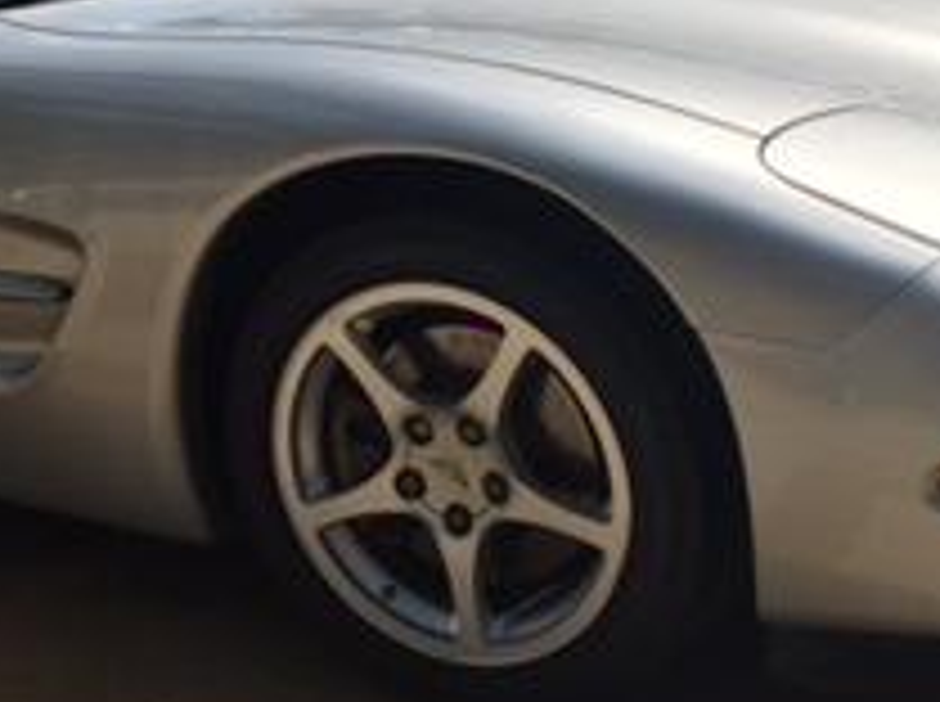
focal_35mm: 89
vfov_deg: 16.5
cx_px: 180
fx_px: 2413
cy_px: 189
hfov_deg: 21.8
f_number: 2.2
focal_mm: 4.15
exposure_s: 1/2475
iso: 32
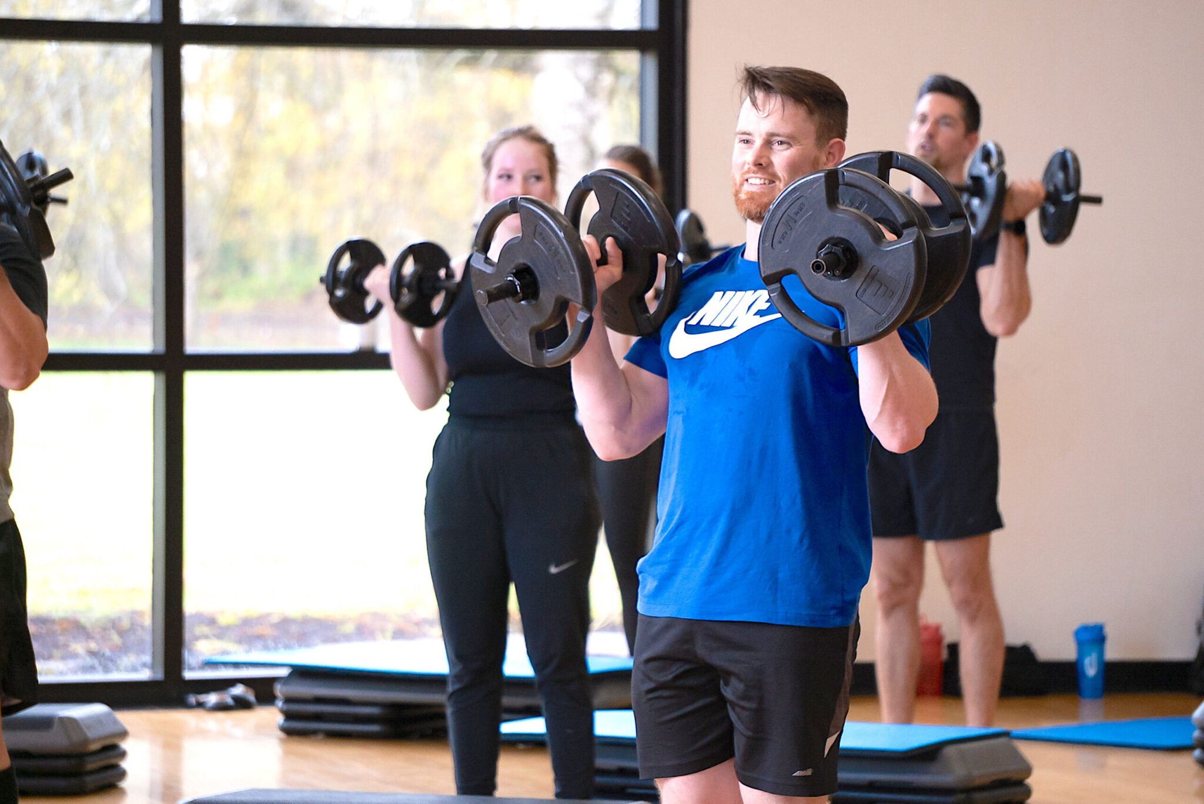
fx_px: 7059
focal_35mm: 211
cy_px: 402
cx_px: 602
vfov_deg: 6.5
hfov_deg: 9.7
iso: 800
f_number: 5.6
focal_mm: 141
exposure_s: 1/200
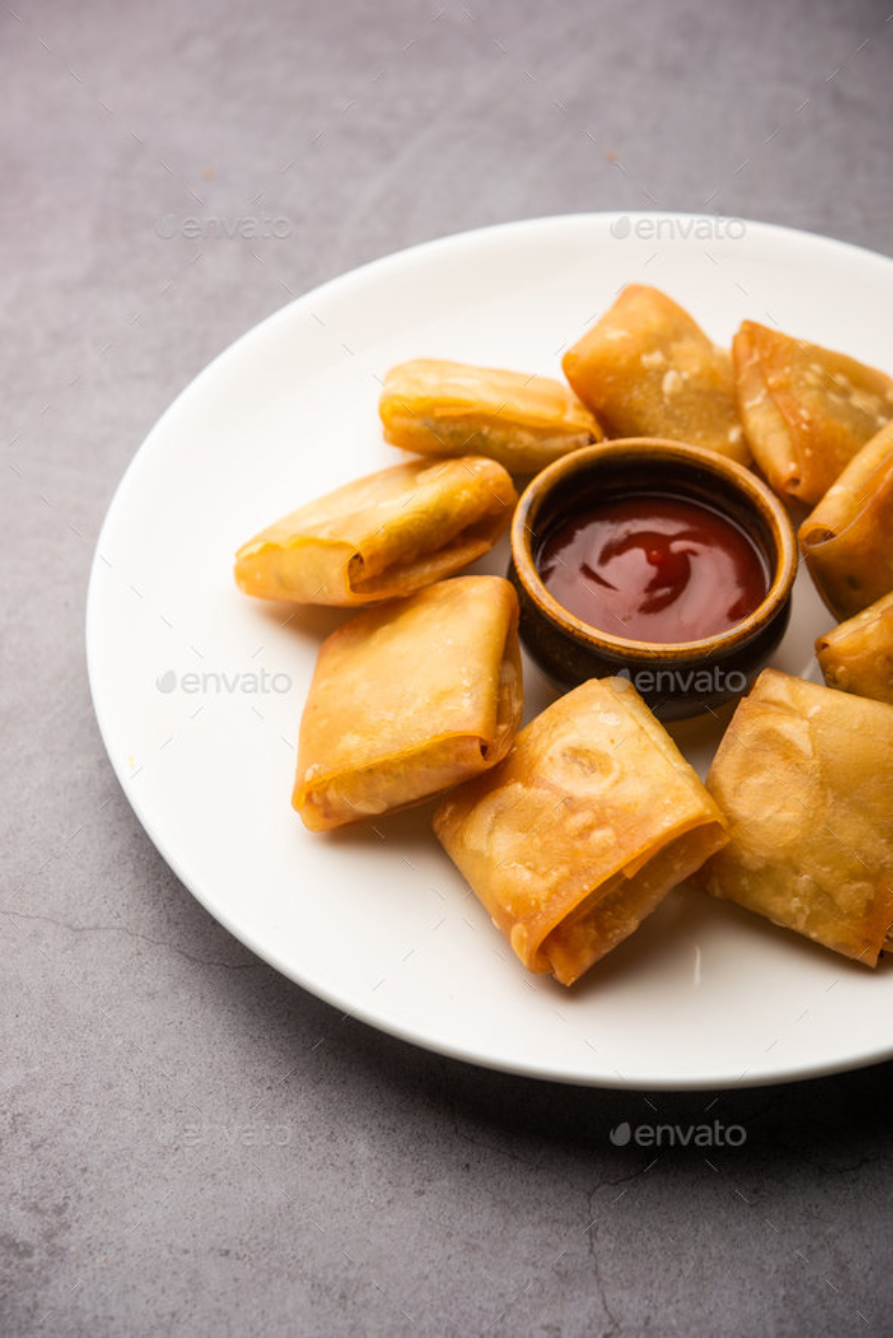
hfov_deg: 22.6
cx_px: 446
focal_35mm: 60
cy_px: 669
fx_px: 2231
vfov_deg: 33.4
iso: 100
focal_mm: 60
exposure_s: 1/125
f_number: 5.6
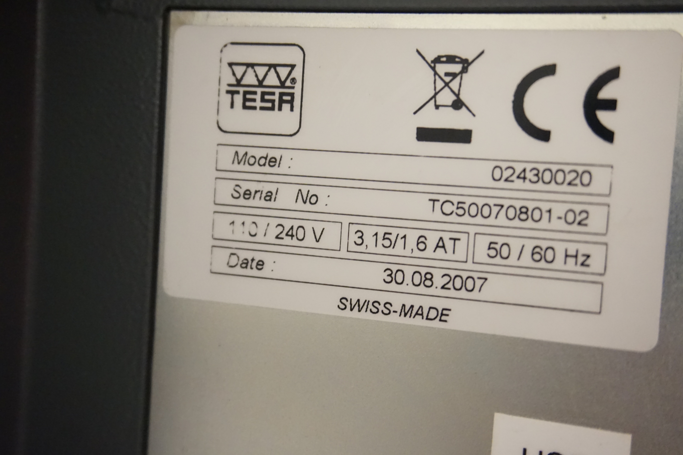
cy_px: 228
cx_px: 342
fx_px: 853
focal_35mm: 45
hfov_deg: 43.6
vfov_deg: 29.8
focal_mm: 30
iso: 3200
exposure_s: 1/15
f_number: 5
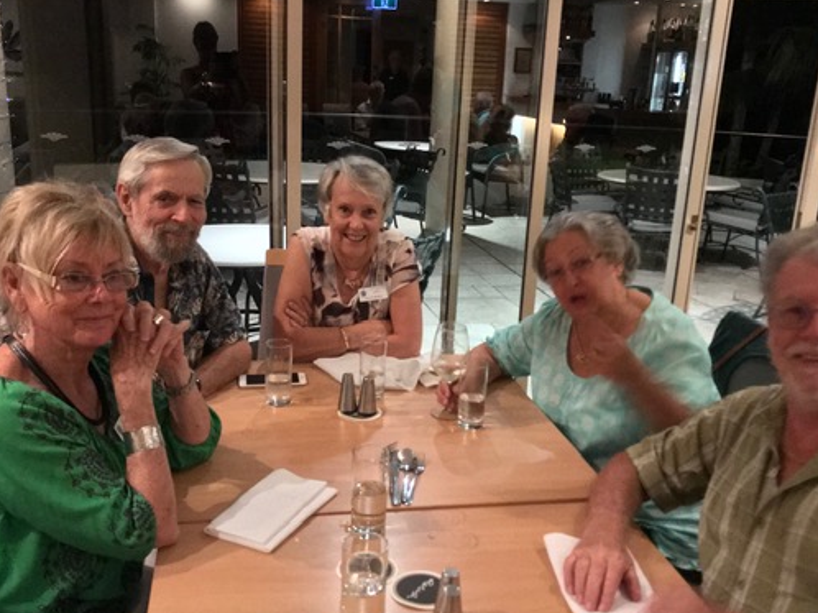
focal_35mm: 36
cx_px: 414
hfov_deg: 51.4
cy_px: 322
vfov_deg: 39.6
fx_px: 850
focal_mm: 3.99
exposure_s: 1/15
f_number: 1.8
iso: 640
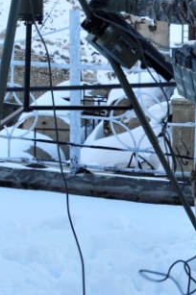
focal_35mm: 120
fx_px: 982
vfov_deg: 16.1
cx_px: 11
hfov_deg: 11.3
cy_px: -105
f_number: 5.6
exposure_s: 1/160
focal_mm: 24
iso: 200
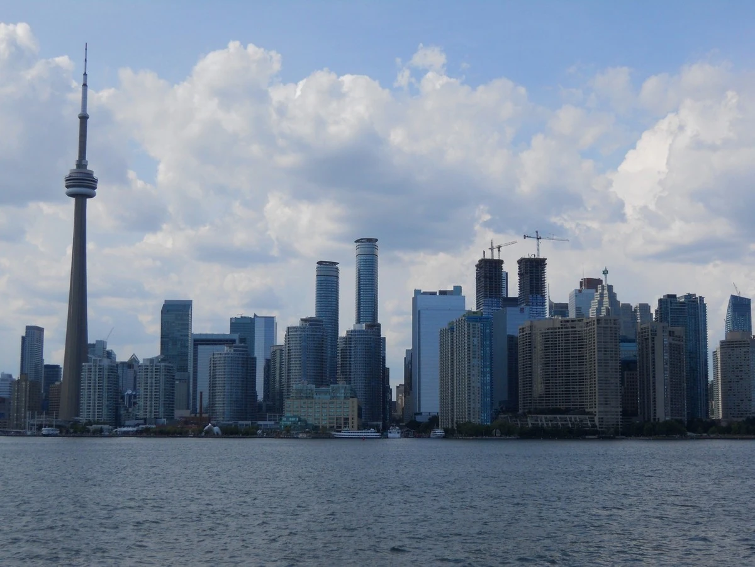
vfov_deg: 27.0
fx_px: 1178
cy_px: 284
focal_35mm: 54
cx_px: 378
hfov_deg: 35.5
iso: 80
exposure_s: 1/400
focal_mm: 9.6
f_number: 7.4
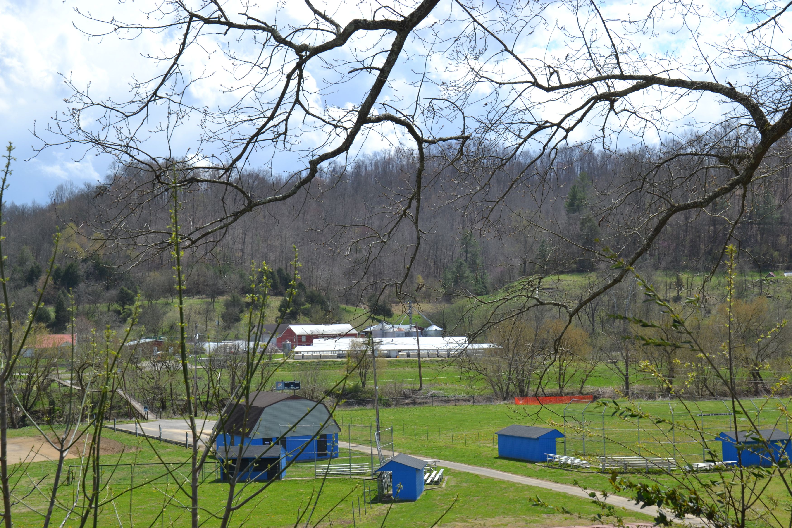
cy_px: 264
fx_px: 1386
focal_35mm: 63
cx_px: 396
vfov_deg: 21.6
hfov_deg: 31.9
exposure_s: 1/250
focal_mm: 42
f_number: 8
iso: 100
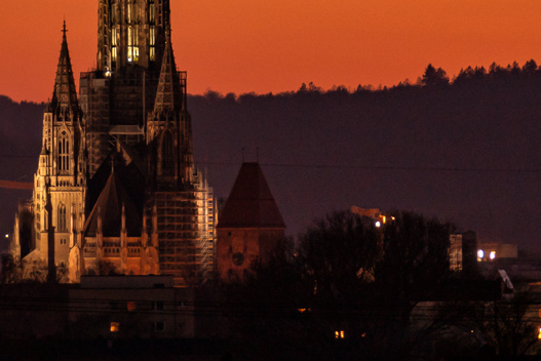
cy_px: -143
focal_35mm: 897
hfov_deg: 2.3
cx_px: 151
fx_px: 13487
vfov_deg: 1.5
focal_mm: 292
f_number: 5.6
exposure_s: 1
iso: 400
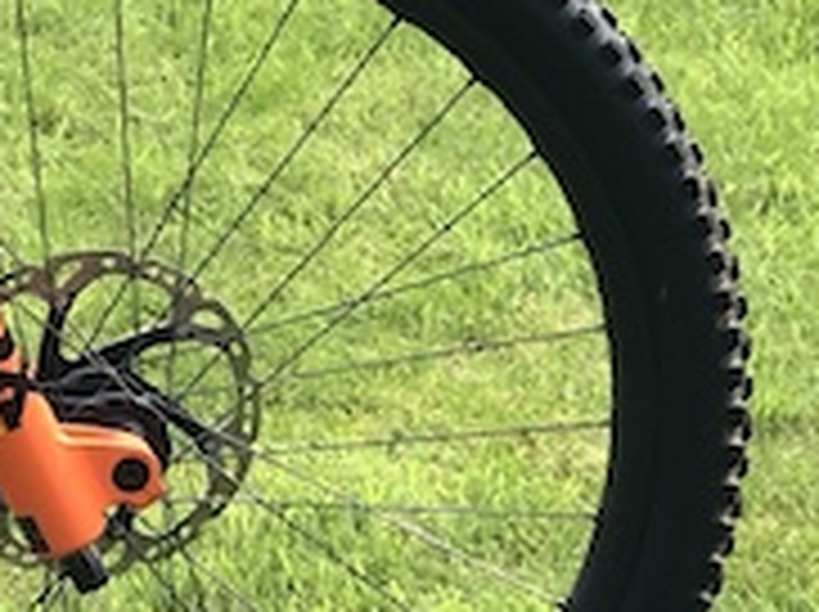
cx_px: -886
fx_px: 5411
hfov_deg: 8.2
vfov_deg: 6.5
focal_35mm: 229
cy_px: 306
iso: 16
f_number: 2.4
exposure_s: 1/129
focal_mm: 6
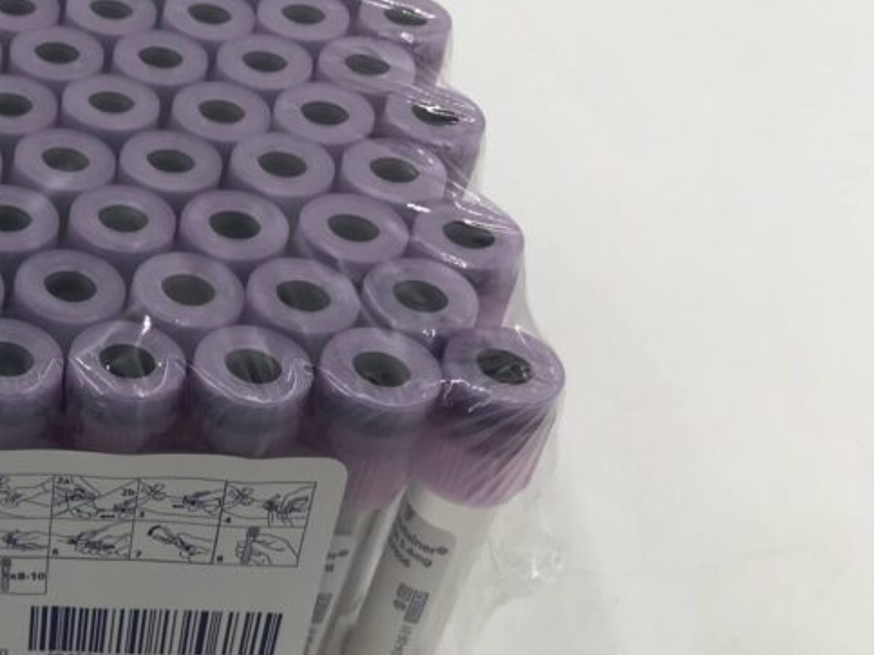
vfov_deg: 25.2
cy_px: 400
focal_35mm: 58
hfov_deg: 30.6
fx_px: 1464
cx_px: -20
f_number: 1.8
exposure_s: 1/162
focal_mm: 3.99
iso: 20
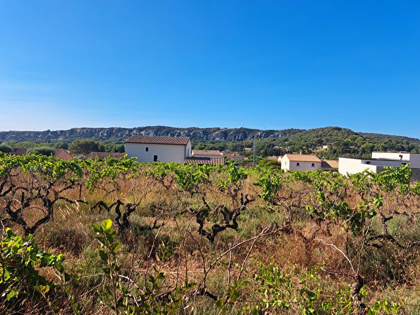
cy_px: 158
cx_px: 210
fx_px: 291
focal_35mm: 24
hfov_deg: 71.6
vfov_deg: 56.8
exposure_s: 1/1035
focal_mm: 5.23
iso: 50
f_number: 1.8
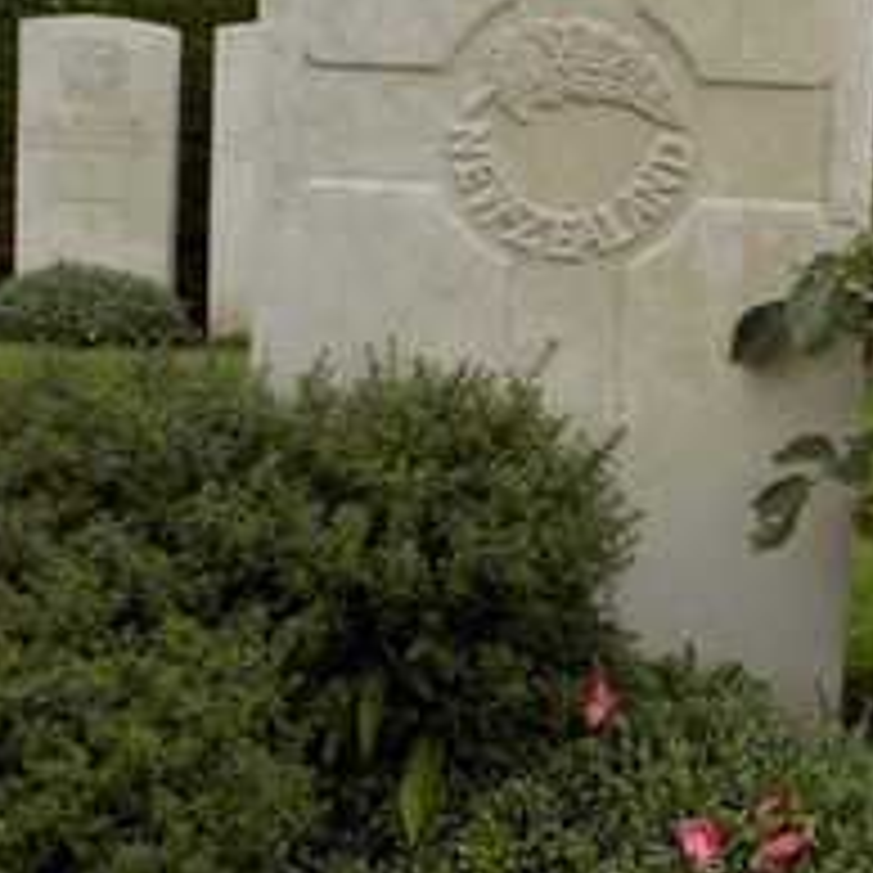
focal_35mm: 46
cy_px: 288
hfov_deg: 36.2
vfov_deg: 36.4
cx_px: 621
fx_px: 1313
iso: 80
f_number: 3.1
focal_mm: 4
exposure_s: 1/640
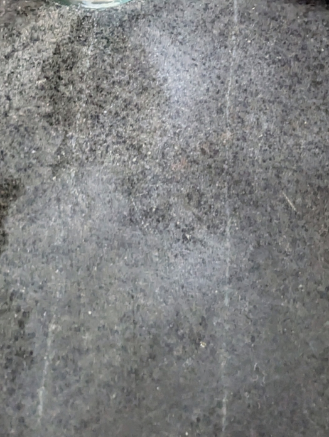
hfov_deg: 27.6
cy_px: 58
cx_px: 147
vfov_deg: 34.5
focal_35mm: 53
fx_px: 670
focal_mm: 6.81
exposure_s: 1/102
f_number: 1.85
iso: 854
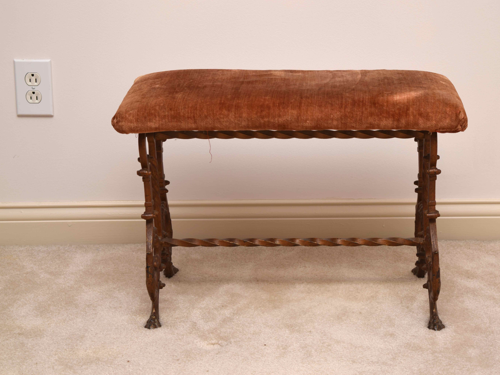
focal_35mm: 82
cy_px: 189
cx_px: 282
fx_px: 1184
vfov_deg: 18.0
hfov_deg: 23.8
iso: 100
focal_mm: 50
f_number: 5.6
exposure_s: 1/60
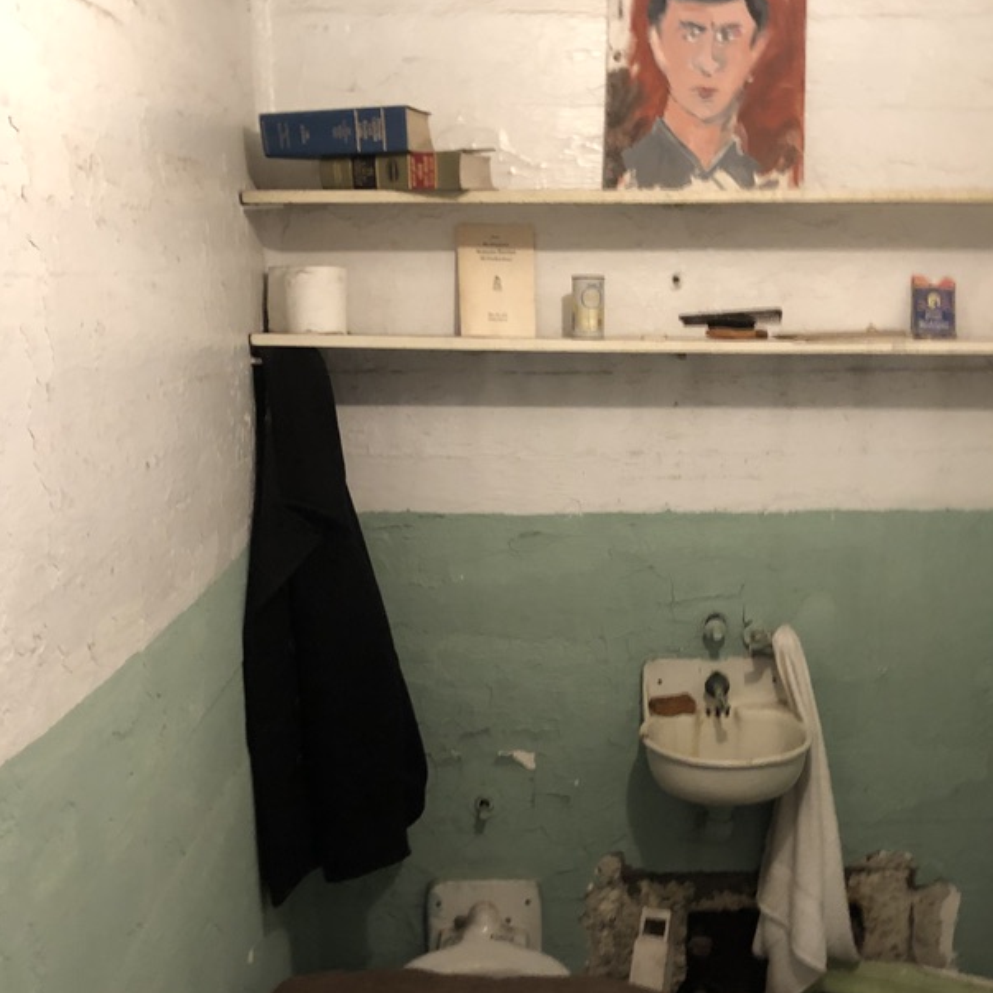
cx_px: 599
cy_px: 586
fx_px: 1363
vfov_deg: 39.9
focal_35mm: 42
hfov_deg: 39.8
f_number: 1.8
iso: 80
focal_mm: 4
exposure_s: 1/7
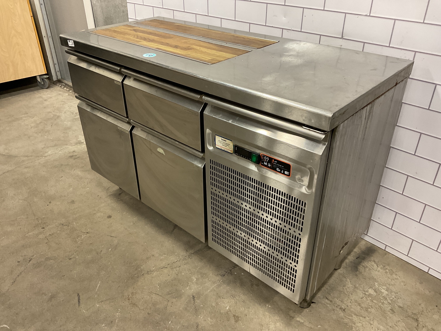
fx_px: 370
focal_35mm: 29
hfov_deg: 61.7
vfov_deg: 48.2
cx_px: 220
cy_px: 166
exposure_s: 1/50
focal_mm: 3
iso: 100
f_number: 1.8
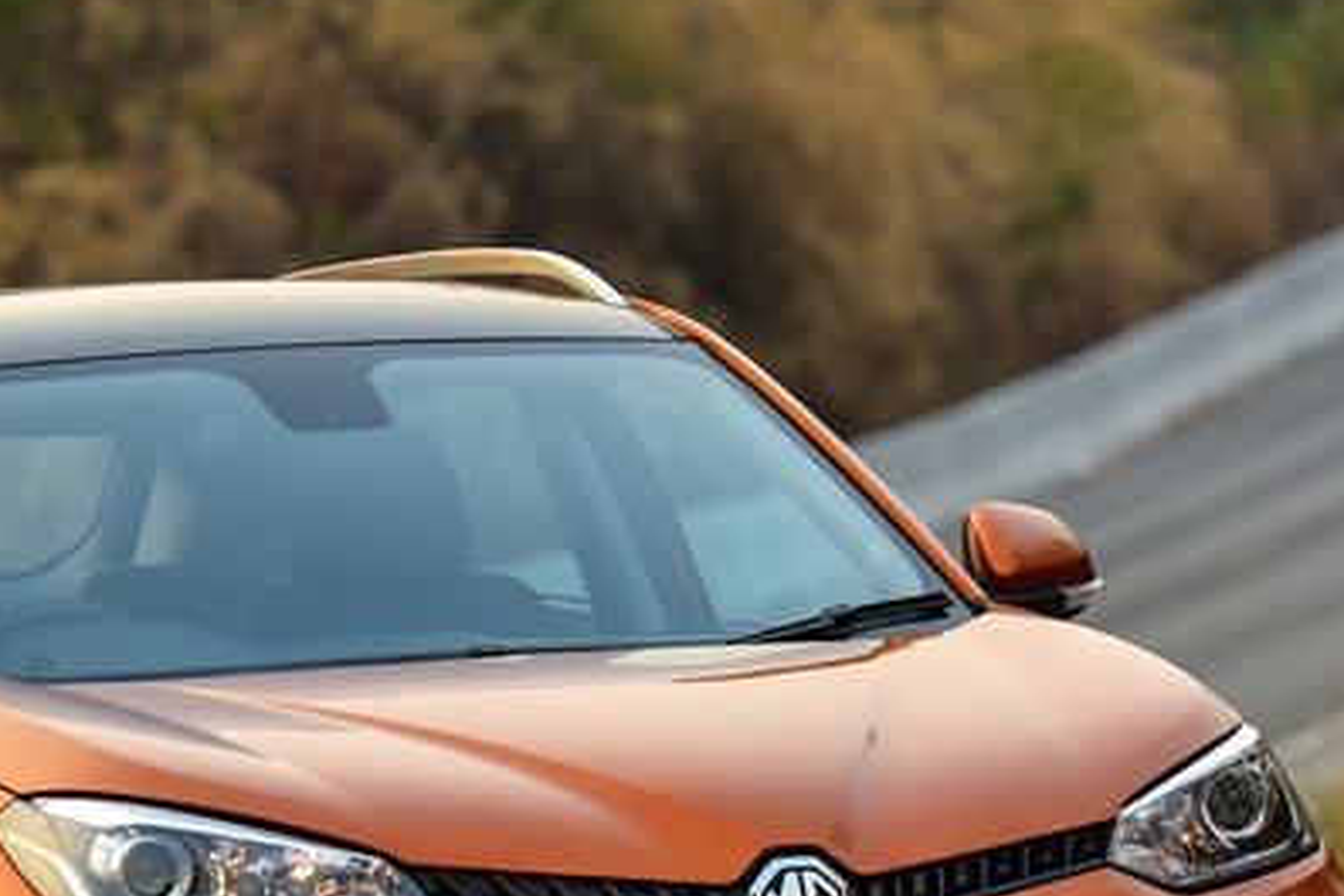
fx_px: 15081
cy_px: 759
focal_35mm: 404
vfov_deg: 3.4
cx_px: 305
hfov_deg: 5.1
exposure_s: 1/500
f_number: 4
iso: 400
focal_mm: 160
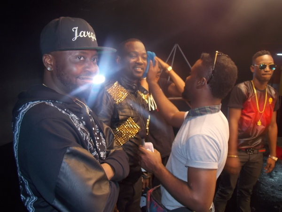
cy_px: 106
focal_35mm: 30
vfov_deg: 46.8
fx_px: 244
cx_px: 141
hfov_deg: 60.0
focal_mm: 5.3
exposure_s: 1/30
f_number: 3.3
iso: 200
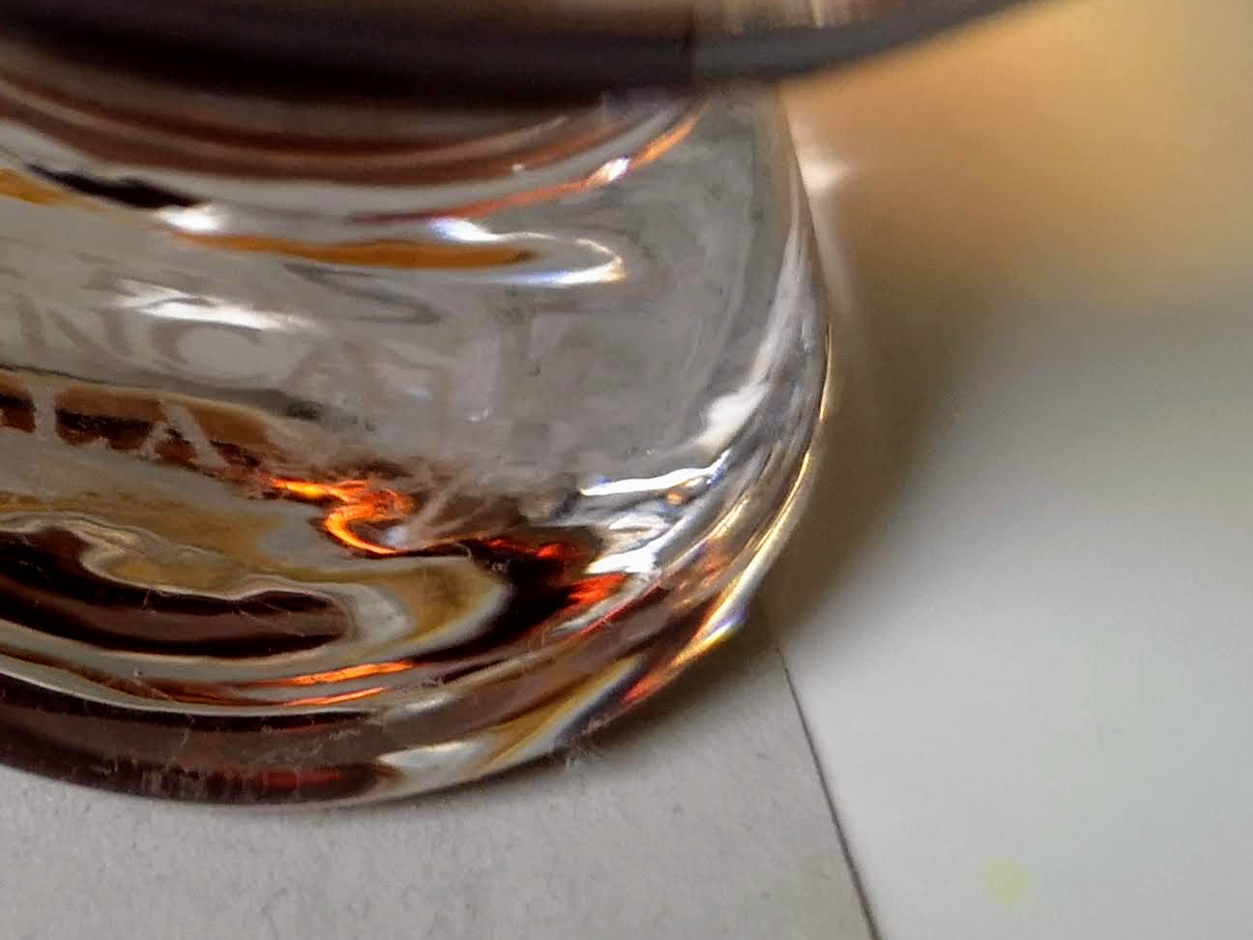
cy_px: 338
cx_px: -348
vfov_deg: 19.3
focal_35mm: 76
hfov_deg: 23.0
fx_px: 2751
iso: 250
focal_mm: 5.58
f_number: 1.8
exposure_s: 1/33.3
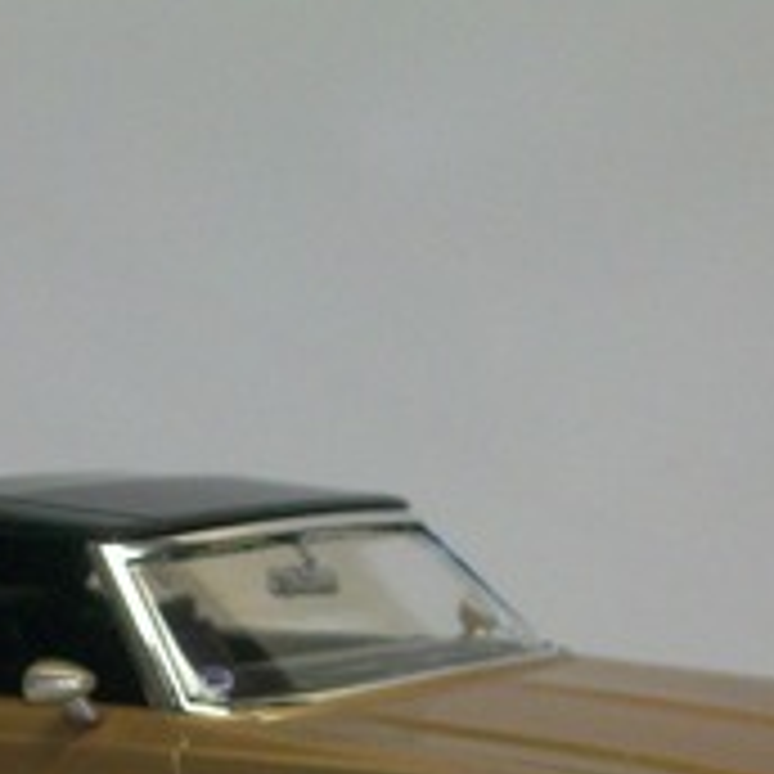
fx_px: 3314
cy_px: 796
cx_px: 234
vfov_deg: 13.1
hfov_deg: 13.3
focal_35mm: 131
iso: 160
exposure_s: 1/70.6
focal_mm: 8.8
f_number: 3.6
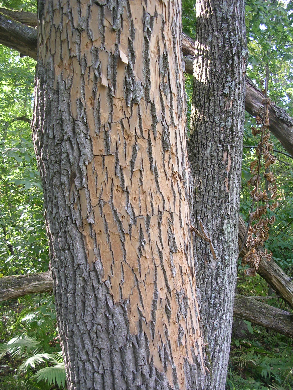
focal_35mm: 38
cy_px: 195
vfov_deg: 49.0
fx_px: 429
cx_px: 146
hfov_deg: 37.7
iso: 50
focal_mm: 5.8
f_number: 2.8
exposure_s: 1/21.6
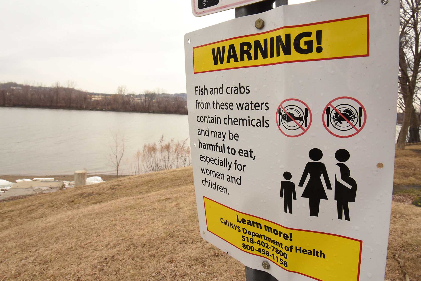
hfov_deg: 71.5
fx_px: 292
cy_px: 139
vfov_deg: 51.3
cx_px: 211
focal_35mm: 25
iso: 2500
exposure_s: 1/125
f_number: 18
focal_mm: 24
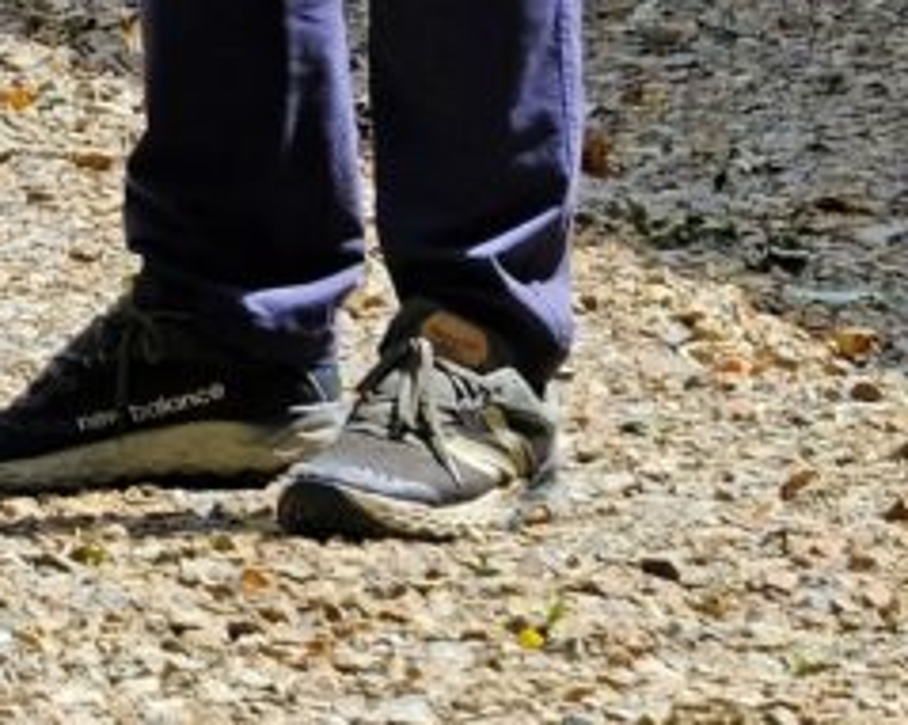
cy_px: -831
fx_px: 23934
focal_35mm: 891
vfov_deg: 1.7
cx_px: -1824
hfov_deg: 2.2
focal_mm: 94.5
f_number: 11
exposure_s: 1/200
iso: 400
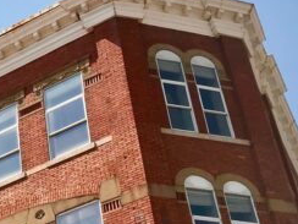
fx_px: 758
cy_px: 258
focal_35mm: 88
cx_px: -13
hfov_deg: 21.3
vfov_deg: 16.2
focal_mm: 3.99
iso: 20
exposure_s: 1/2591
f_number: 1.8
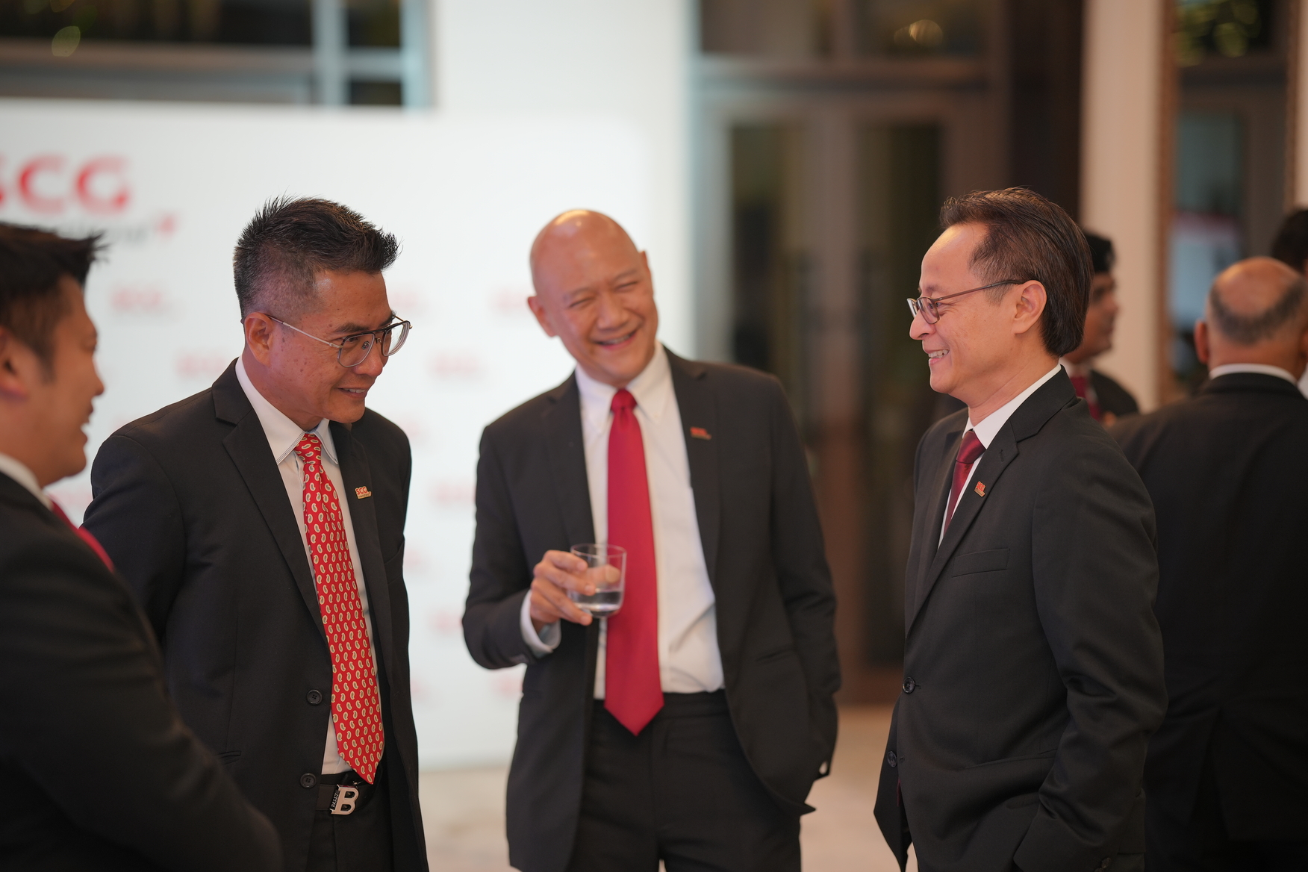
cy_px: 436
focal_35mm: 85
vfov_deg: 16.1
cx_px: 654
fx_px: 3088
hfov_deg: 23.9
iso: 320
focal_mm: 85
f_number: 1.4
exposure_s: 1/125
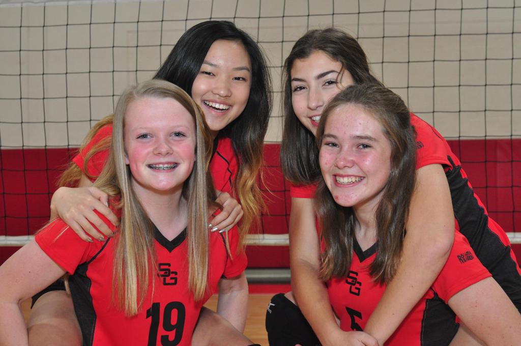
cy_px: 173
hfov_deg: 27.0
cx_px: 260
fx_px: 1084
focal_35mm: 75
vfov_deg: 18.1
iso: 800
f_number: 6.3
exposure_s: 1/60
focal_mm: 50
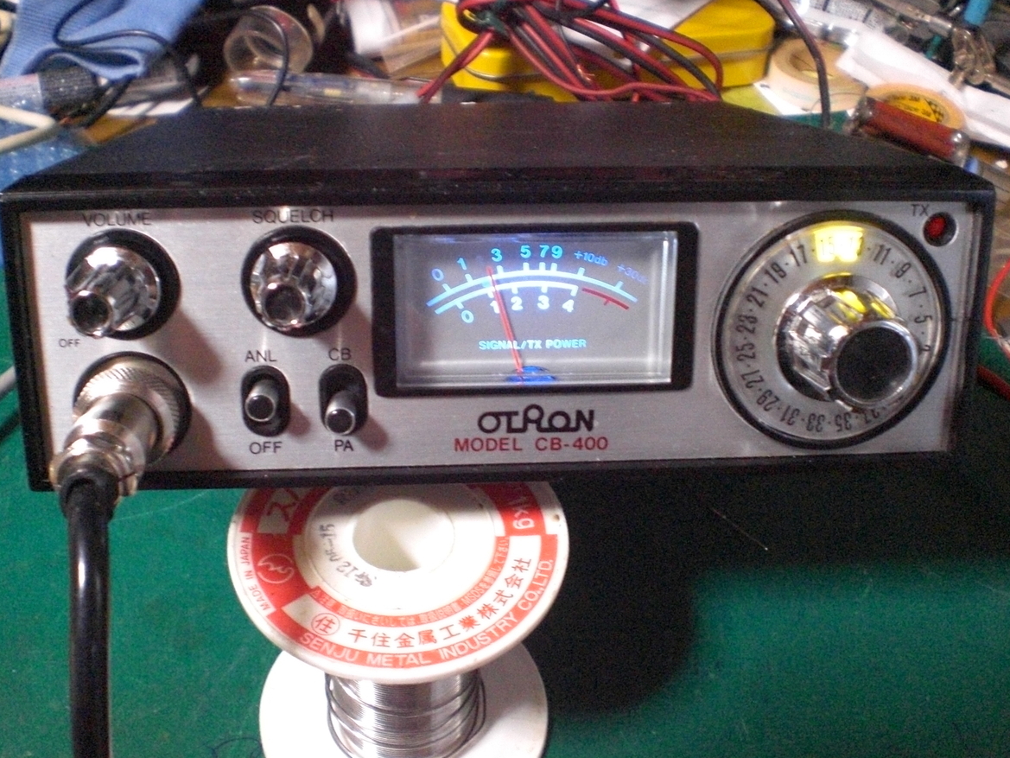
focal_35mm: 39
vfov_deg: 36.8
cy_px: 372
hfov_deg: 47.9
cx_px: 501
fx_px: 1138
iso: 800
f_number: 3.1
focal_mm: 6.3
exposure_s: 1/20
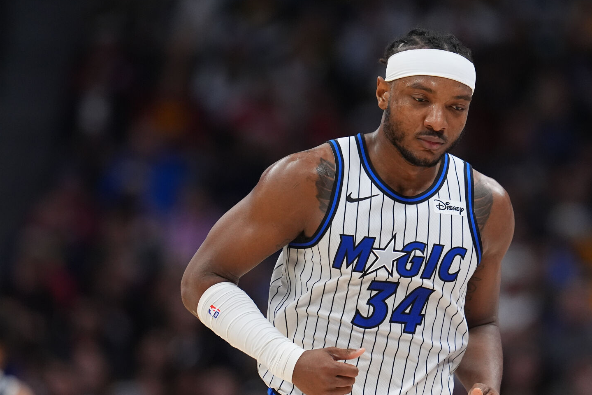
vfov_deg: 2.8
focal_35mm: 490
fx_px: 8056
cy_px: 233
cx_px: 331
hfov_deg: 4.2
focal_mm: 400
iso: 5000
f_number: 3.5
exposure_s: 1/1600
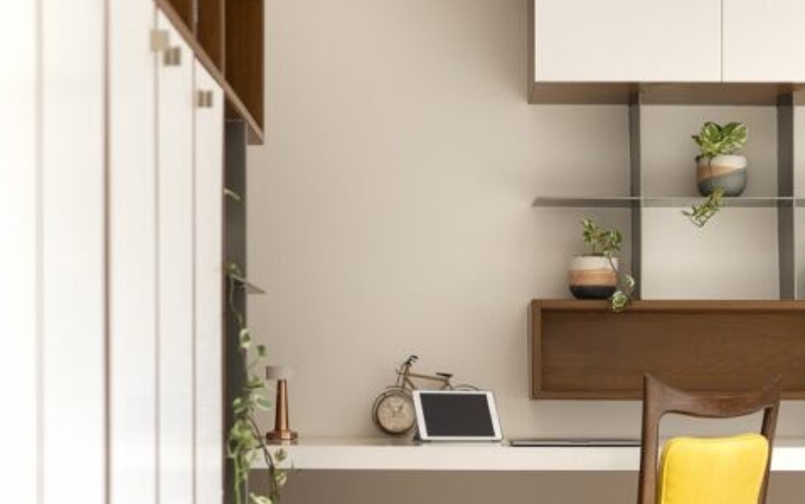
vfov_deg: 17.9
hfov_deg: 28.5
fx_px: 1580
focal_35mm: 72
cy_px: 418
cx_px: 515
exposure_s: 1/60
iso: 250
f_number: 1.4
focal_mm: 30
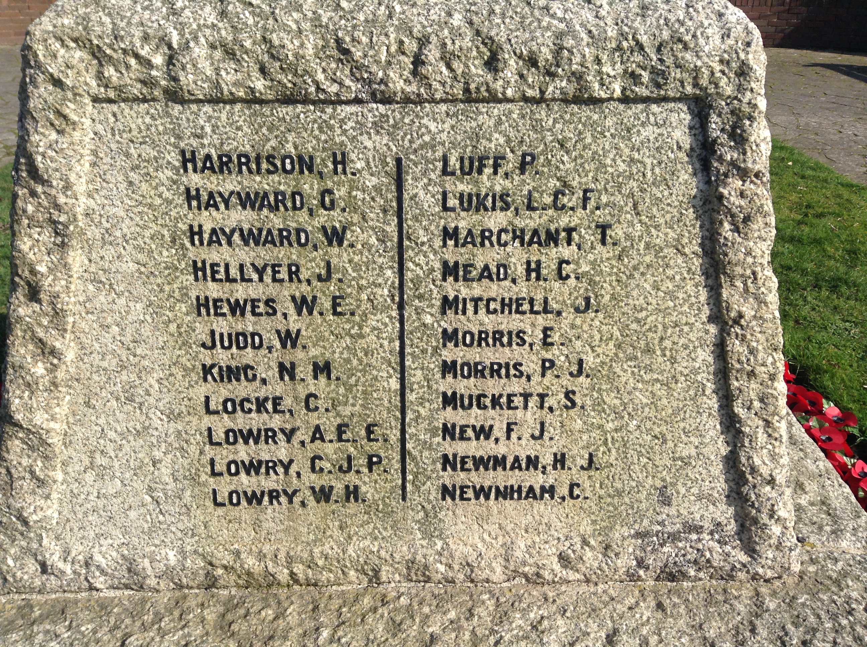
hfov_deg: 55.4
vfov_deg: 42.8
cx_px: 434
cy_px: 324
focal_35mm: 33
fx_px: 825
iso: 25
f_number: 2.4
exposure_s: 1/1208
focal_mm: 3.3
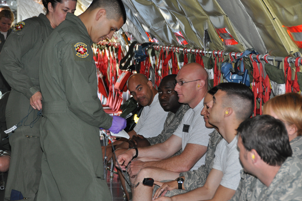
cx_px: 151
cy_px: 100
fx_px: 817
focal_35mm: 98
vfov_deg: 14.0
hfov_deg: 20.9
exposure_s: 1/60
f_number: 5
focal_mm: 65
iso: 800
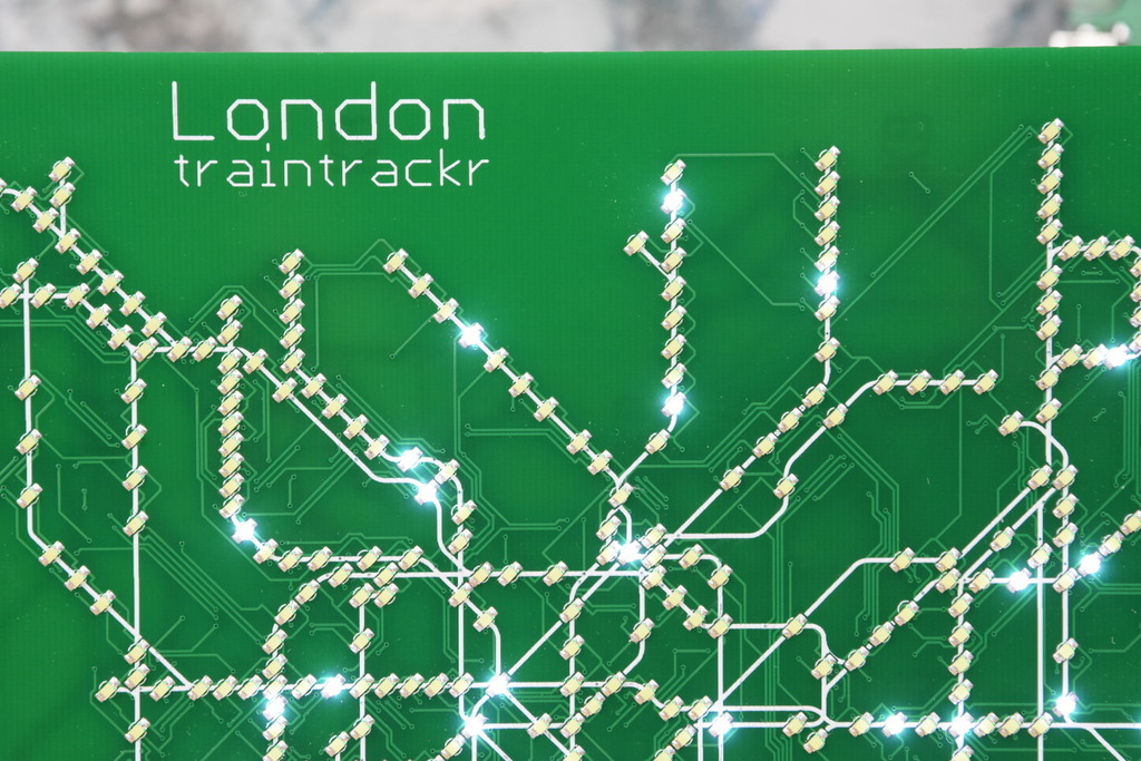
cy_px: 380
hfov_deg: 19.5
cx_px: 570
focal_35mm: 105
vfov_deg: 13.0
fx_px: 3328
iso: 2000
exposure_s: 1/160
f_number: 7.1
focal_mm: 70
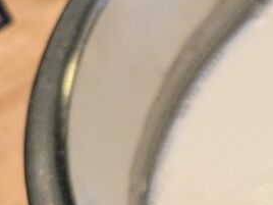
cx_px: 594
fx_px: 954
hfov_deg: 13.3
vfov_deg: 11.9
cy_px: -67
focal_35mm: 121
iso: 66
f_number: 1.73
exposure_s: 1/40
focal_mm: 4.38
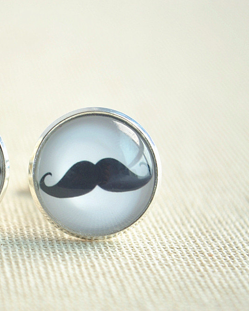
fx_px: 1075
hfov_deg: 13.1
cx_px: 20
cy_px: 155
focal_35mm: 117
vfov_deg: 16.5
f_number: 5.6
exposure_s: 1/20
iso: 100
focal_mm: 55
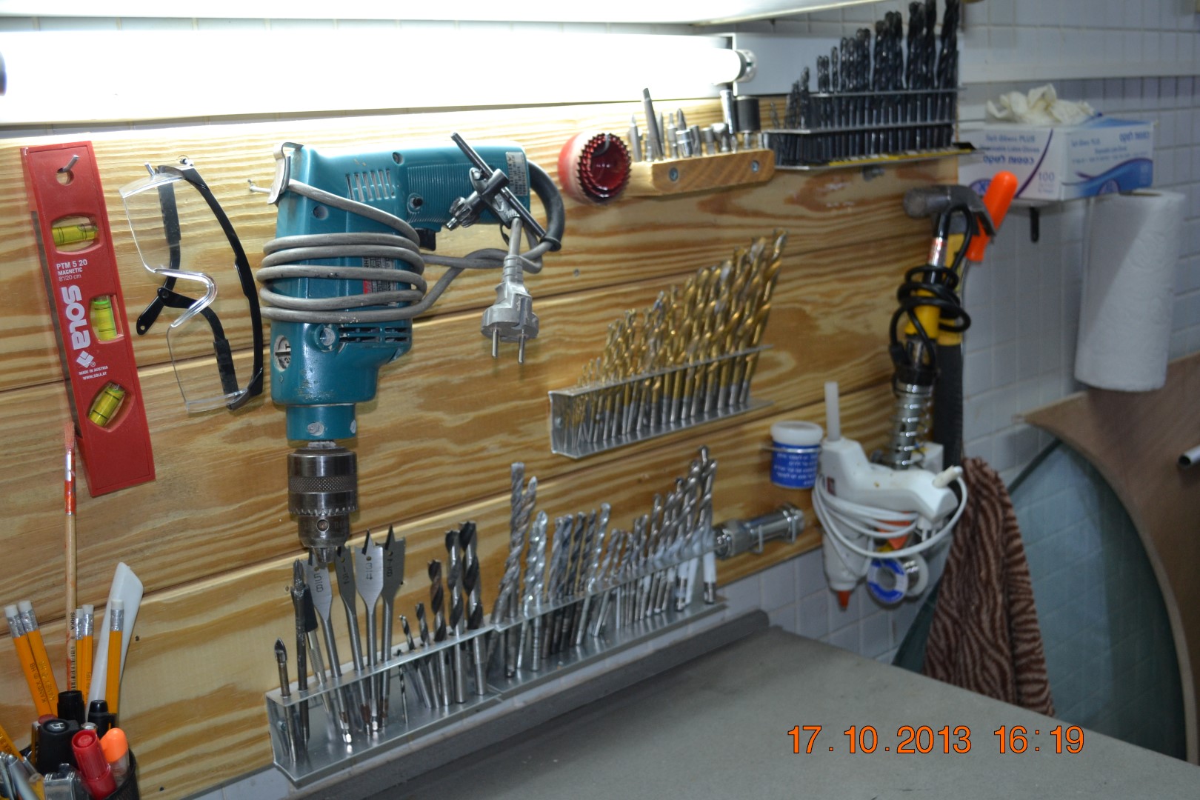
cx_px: 600
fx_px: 1300
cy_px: 400
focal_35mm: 39
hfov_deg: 49.6
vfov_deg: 34.2
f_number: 4.2
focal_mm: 26
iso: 450
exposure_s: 1/60
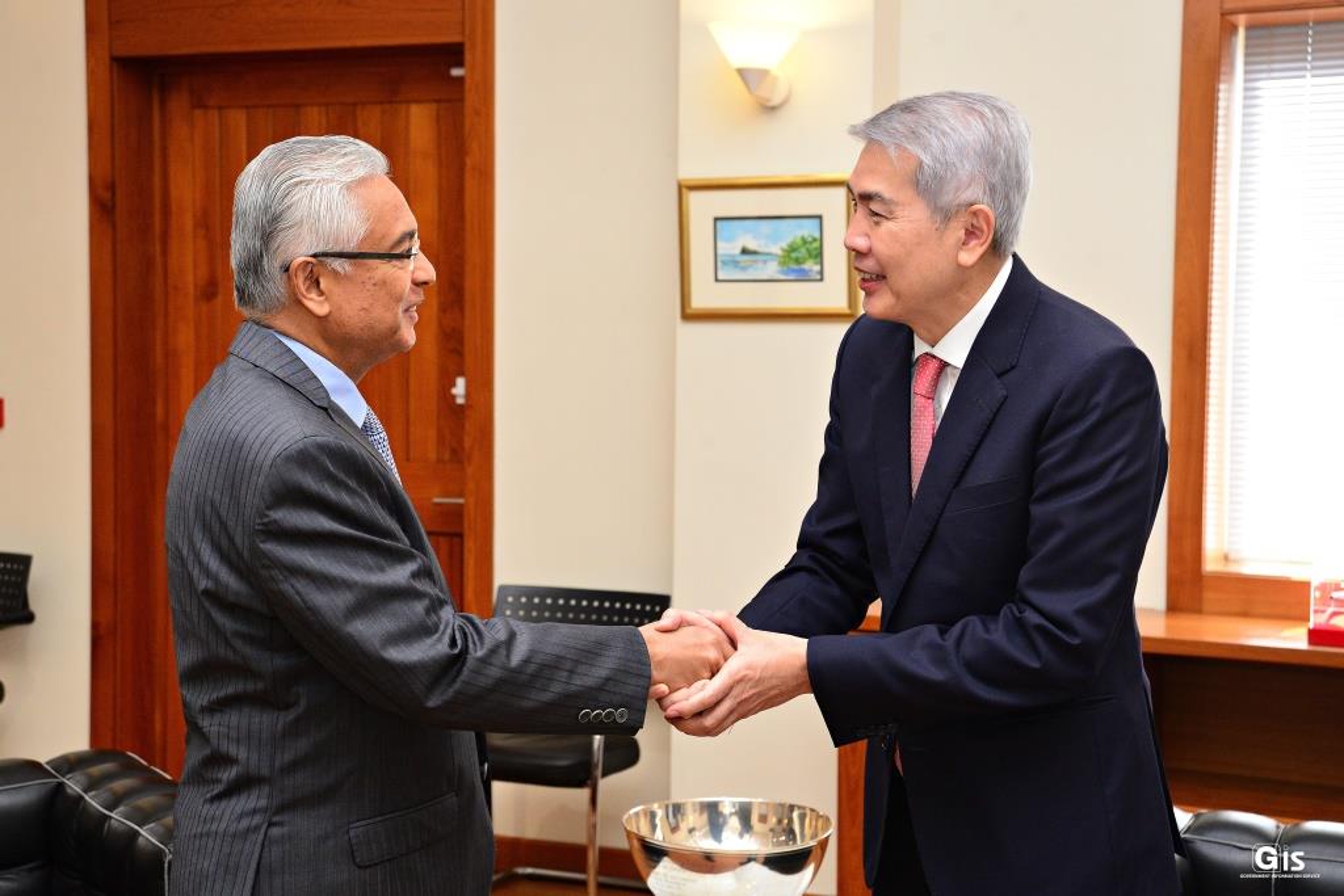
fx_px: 1941
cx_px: 672
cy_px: 448
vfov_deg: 26.0
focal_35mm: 52
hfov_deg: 38.2
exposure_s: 1/160
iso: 2500
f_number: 6.3
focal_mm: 52
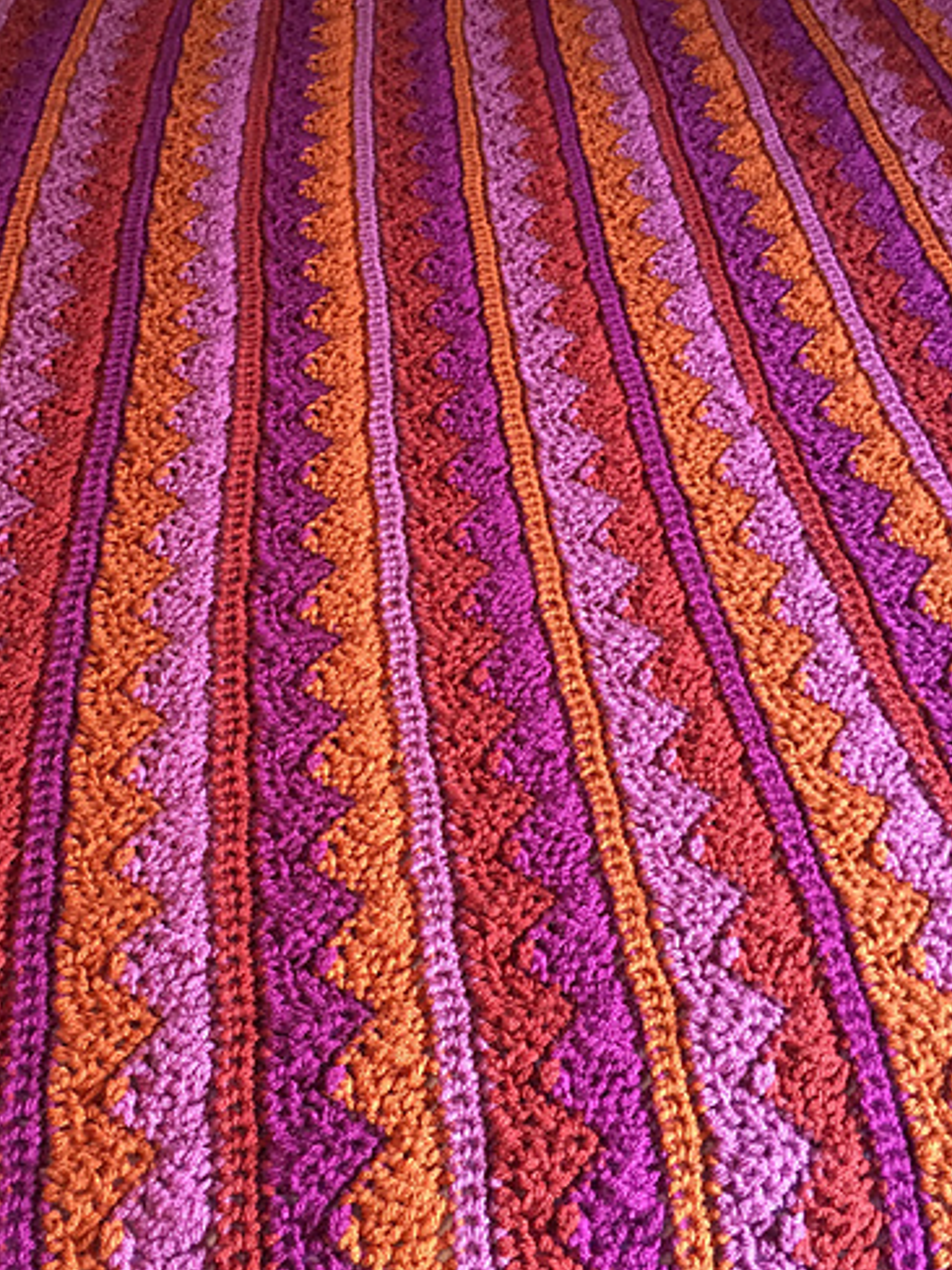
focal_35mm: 38
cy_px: 703
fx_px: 1393
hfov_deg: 37.5
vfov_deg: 48.9
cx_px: 351
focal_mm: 4.15
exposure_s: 1/10
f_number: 2.2
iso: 125
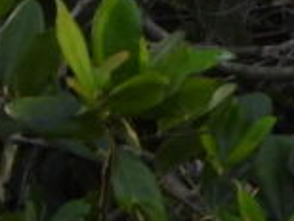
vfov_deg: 0.5
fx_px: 24482
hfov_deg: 0.7
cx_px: 720
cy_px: -480
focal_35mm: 2878
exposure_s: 1/250
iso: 180
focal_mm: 77.8
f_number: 5
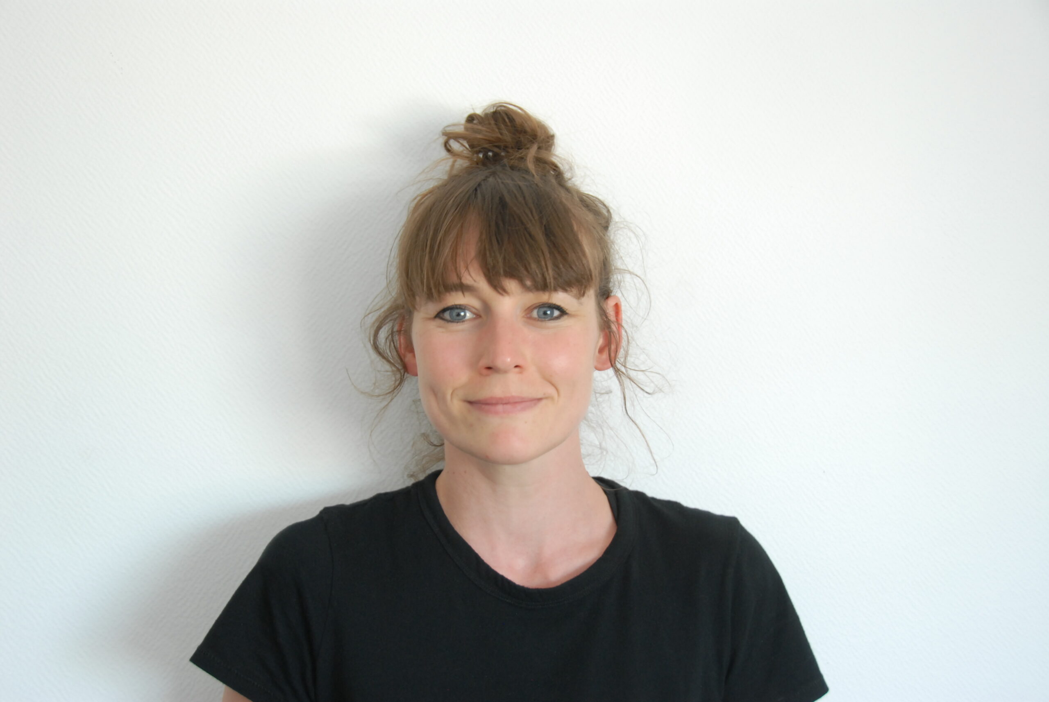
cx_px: 524
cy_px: 351
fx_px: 1269
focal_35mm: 44
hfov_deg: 44.9
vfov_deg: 30.9
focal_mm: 29
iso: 400
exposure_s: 1/30
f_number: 4
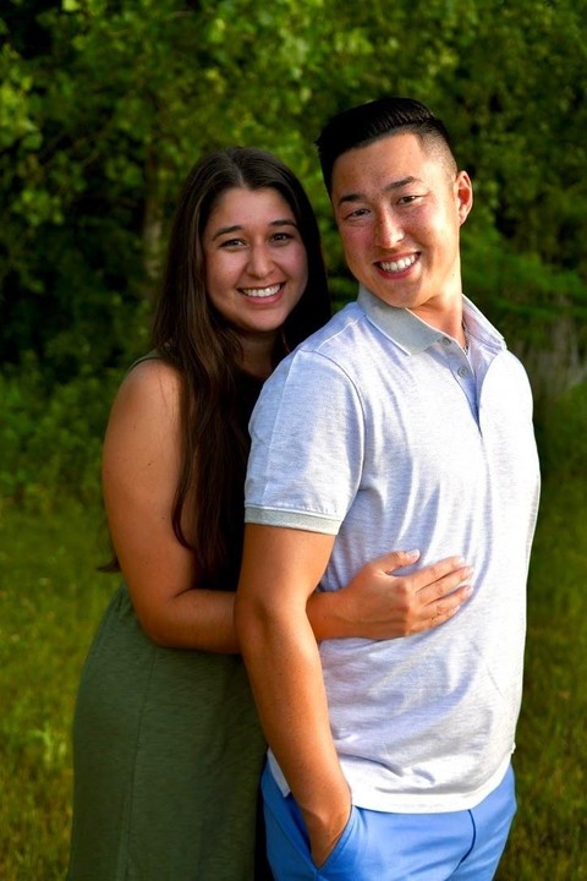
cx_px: 294
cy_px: 440
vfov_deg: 38.9
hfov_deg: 26.5
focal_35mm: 51
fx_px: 1247
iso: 100
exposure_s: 1/500
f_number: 2.8
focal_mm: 34
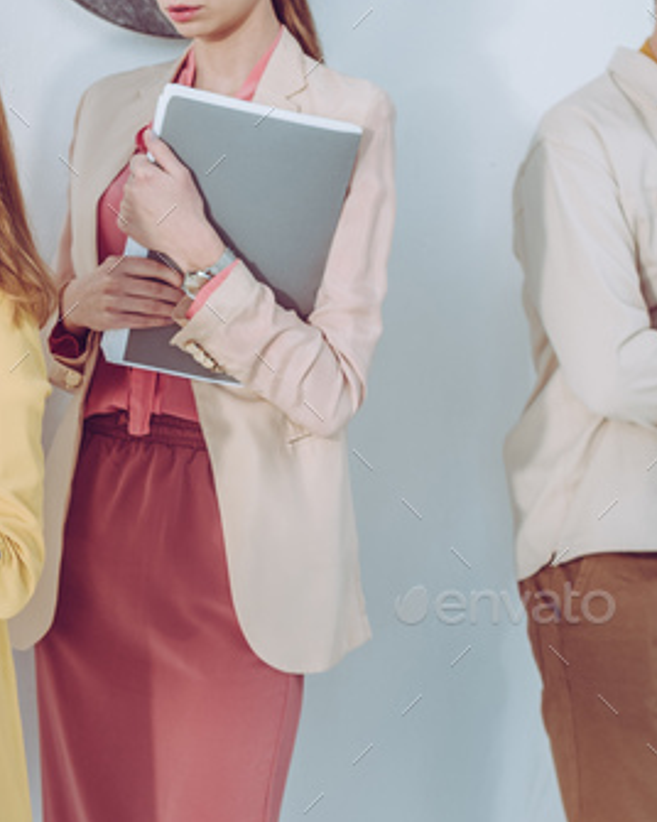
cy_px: 586
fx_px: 3014
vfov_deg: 15.5
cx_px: 130
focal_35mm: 124
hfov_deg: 12.4
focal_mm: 50
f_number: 3.5
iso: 200
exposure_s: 1/200
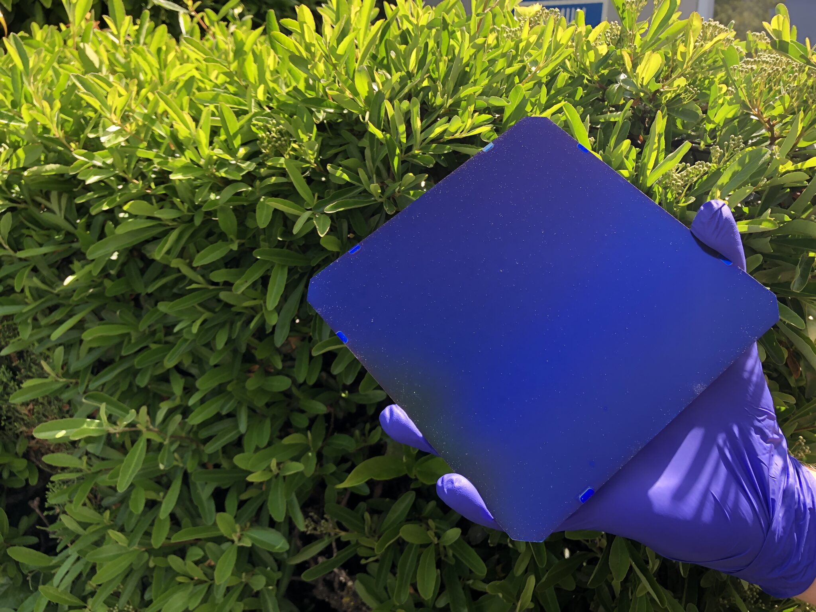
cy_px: 306
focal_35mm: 28
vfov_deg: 49.7
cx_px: 408
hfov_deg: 63.4
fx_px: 660
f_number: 1.8
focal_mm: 4
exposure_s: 1/286
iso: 20
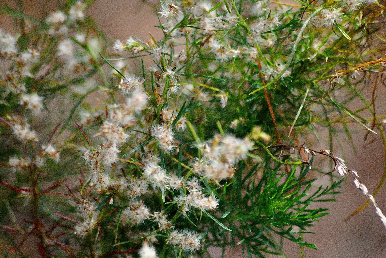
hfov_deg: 4.6
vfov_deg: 3.1
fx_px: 4831
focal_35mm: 450
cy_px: 129
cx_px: 193
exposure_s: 1/2000
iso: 1600
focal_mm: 300
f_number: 5.6
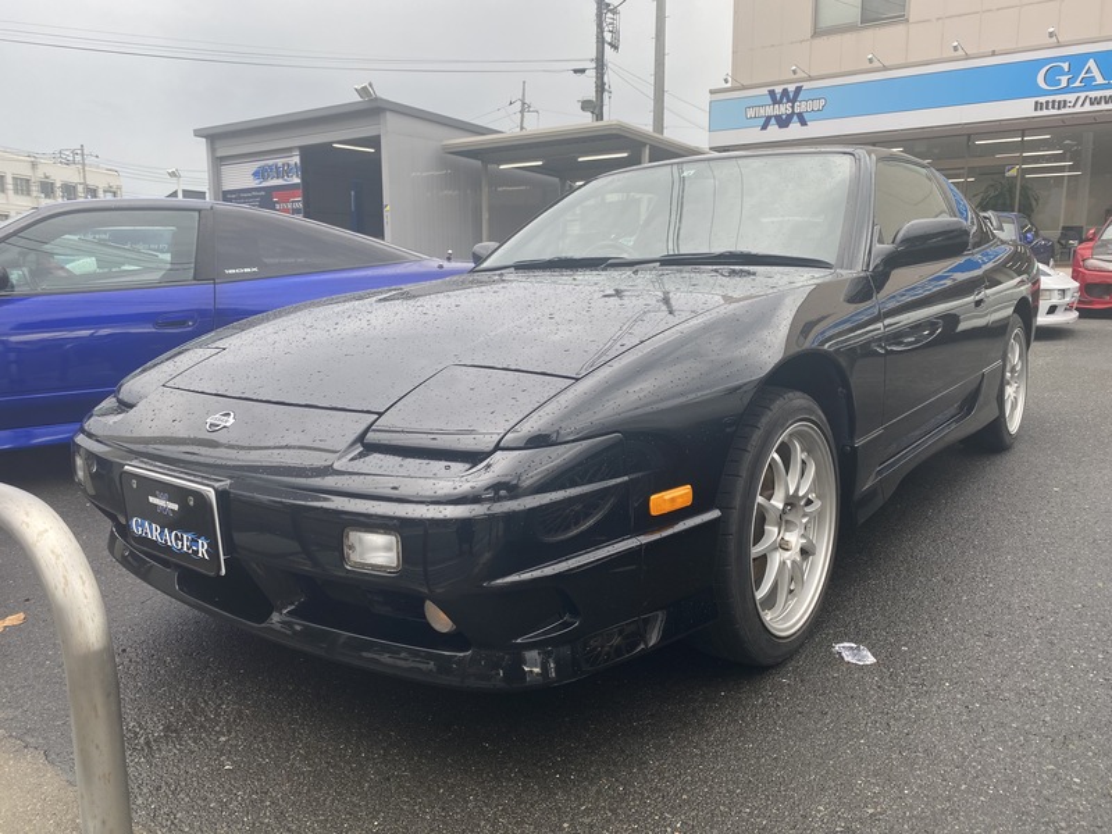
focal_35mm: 26
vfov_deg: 53.1
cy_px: 417
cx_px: 556
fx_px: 835
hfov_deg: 67.3
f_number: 1.8
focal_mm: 4.25
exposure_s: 1/382
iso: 32
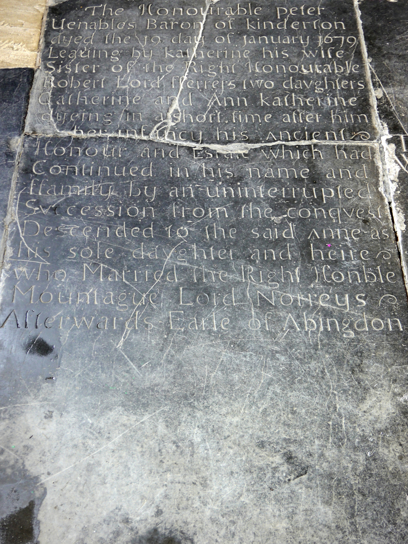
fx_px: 597
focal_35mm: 38
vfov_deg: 49.0
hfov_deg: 37.7
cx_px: 204
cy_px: 272
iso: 400
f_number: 4.3
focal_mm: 19
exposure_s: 1/2
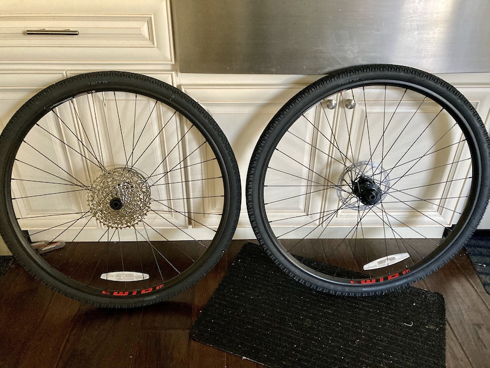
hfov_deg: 63.4
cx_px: 245
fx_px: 396
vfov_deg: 49.7
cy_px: 184
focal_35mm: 28
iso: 320
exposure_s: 1/48
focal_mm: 3.99
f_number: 1.8
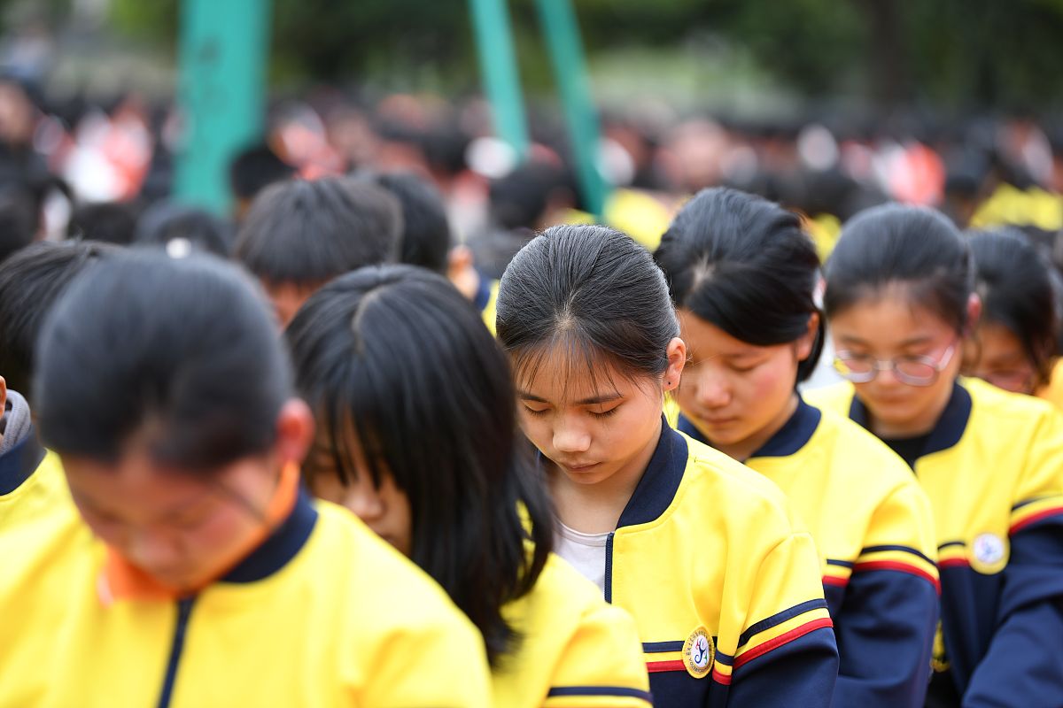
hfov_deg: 13.7
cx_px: 532
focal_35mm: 150
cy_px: 354
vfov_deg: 9.1
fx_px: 4429
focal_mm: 150
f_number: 2.8
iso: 100
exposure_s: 1/200
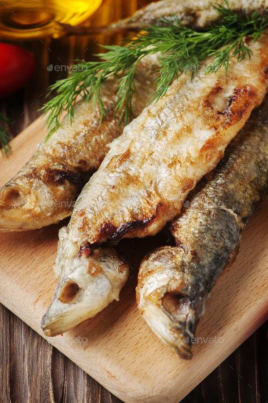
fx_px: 1763
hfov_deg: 8.7
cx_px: 134
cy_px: 202
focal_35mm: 158
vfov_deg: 13.1
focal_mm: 105
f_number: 6.3
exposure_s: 1/125
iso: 100
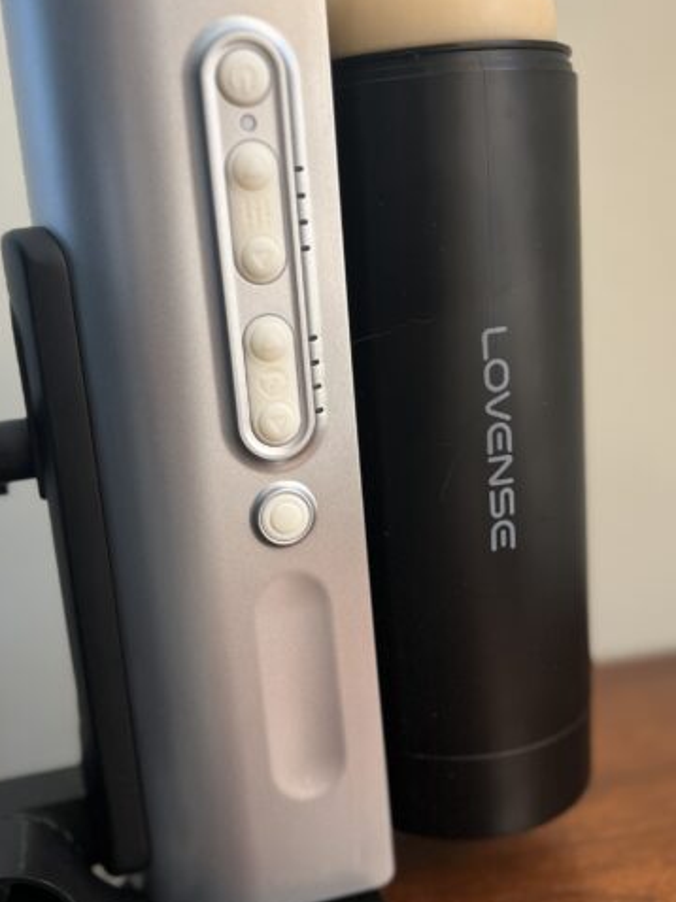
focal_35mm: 37
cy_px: 440
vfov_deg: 50.2
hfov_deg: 38.5
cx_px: 283
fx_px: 964
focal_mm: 5.7
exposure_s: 1/60
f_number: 1.5
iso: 250
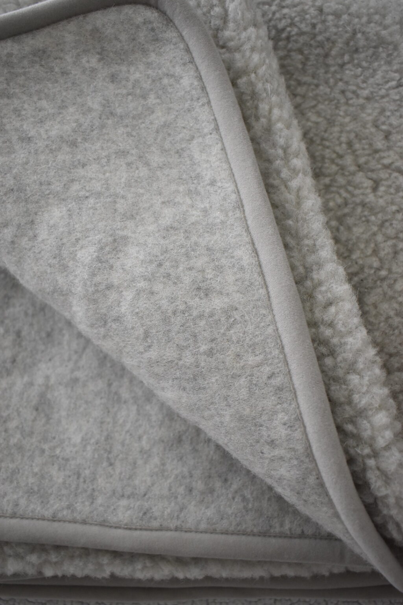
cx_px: 202
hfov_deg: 40.0
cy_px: 302
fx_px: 554
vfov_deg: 57.2
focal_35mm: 33
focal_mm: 22
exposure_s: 1/40
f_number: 3.8
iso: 1100
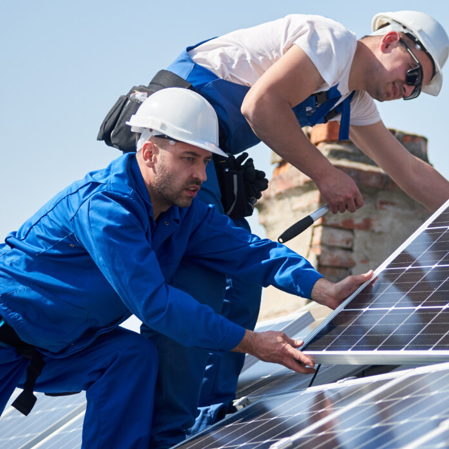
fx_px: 3287
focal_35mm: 224
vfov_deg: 7.8
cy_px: 188
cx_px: 391
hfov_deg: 7.8
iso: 100
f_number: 2.8
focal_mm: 120
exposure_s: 1/2500
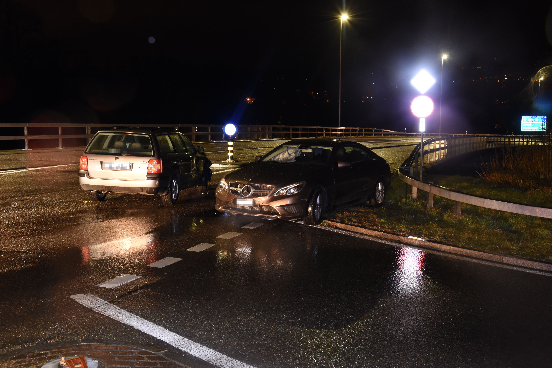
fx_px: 598
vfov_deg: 34.2
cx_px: 276
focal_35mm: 39
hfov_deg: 49.6
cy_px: 184
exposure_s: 1.6
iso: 800
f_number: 6.3
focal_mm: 26
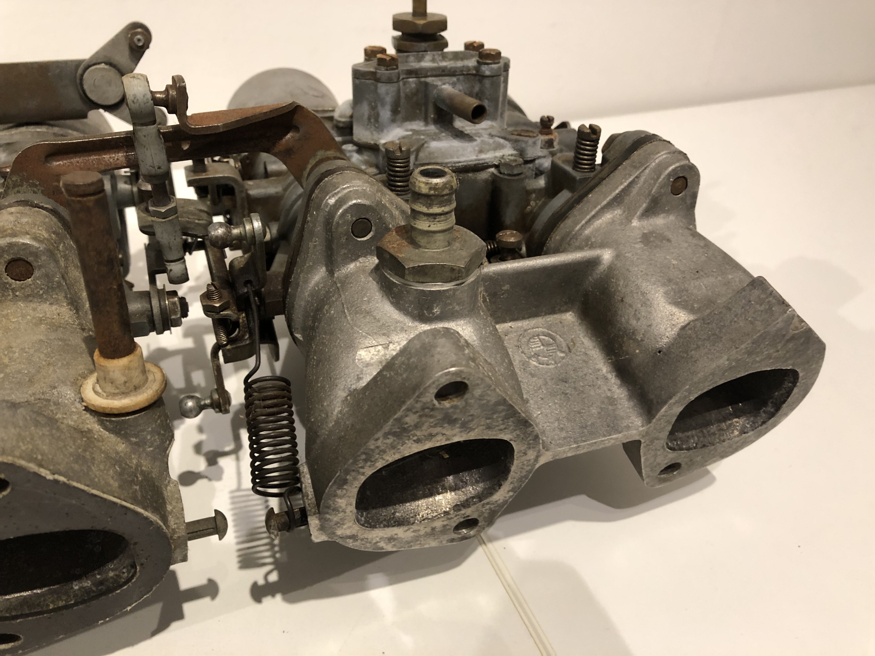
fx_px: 708
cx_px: 438
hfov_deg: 63.4
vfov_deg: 49.7
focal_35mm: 28
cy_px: 328
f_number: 1.8
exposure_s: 1/17
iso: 80
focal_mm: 4
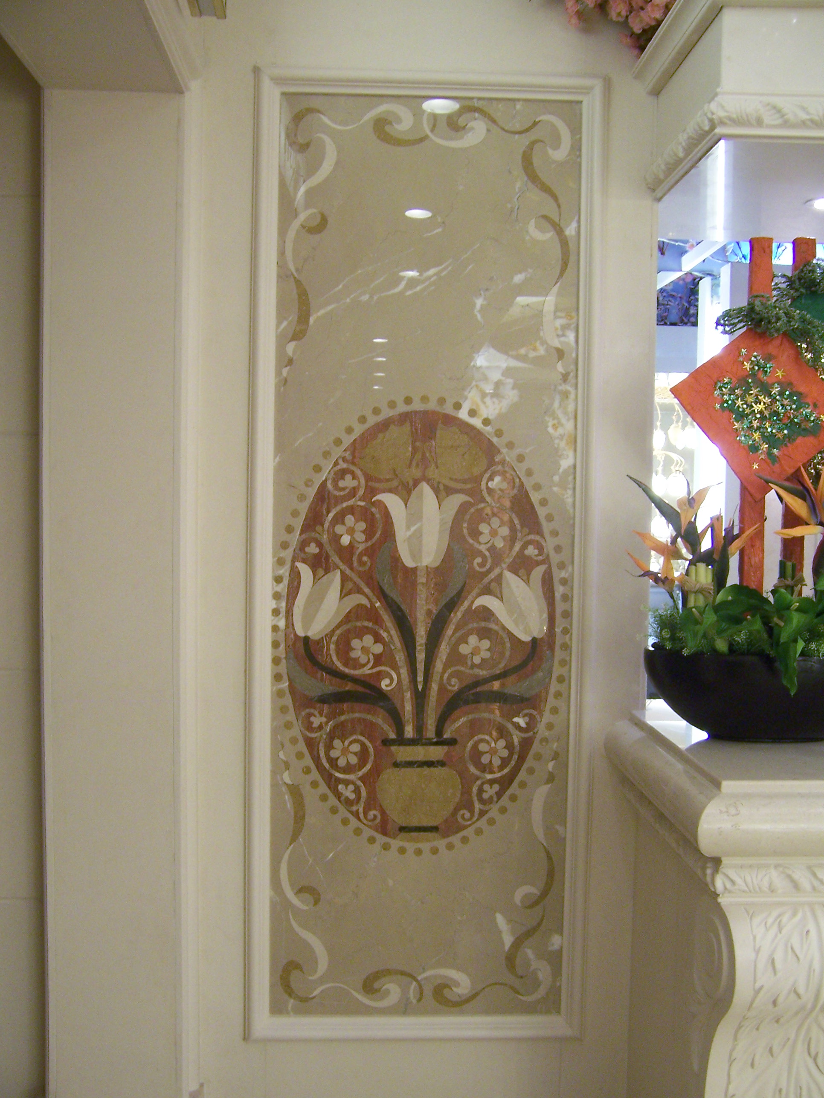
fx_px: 1047
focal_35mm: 33
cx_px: 412
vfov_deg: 55.4
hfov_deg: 42.9
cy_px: 549
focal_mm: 5.5
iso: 140
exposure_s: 1/20
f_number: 3.4
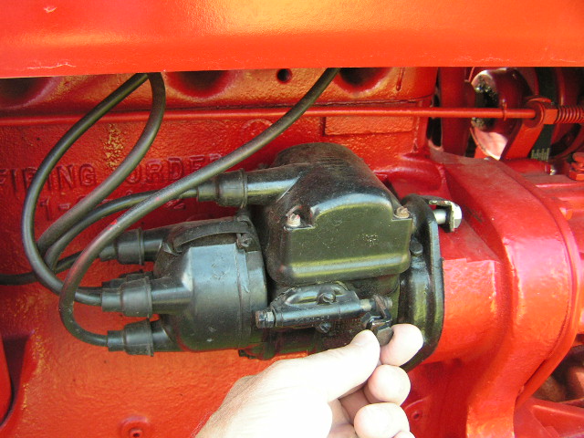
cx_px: 292
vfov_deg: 37.7
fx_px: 641
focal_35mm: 38
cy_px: 219
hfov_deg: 49.0
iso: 125
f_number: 2.8
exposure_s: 1/50
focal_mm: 6.3
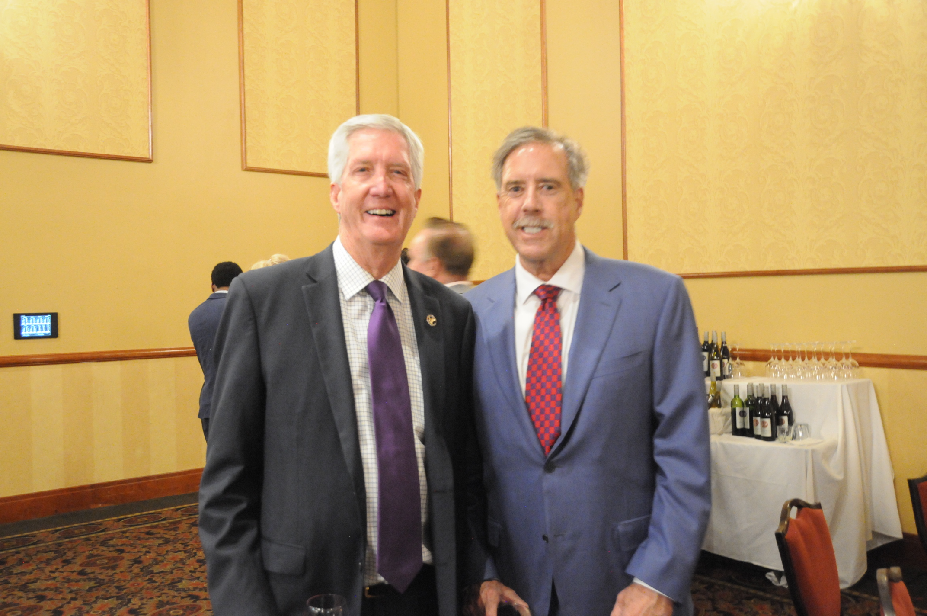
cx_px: 464
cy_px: 308
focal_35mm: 33
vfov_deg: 39.9
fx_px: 849
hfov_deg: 57.3
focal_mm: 22
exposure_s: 1/10
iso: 3200
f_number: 4
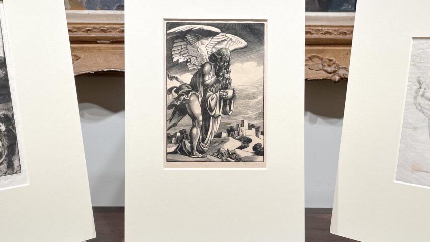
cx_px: 213
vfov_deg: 34.7
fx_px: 388
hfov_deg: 58.0
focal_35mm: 34
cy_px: 121
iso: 50
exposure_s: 1/350
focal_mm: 5.1
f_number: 1.6
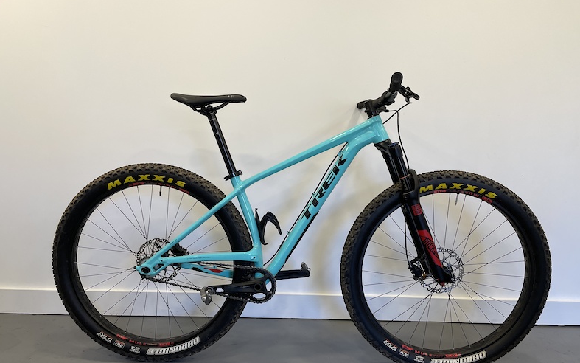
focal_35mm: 28
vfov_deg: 44.4
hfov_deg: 66.5
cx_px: 290
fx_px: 443
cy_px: 212
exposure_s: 1/120
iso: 64
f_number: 1.6
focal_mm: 4.2
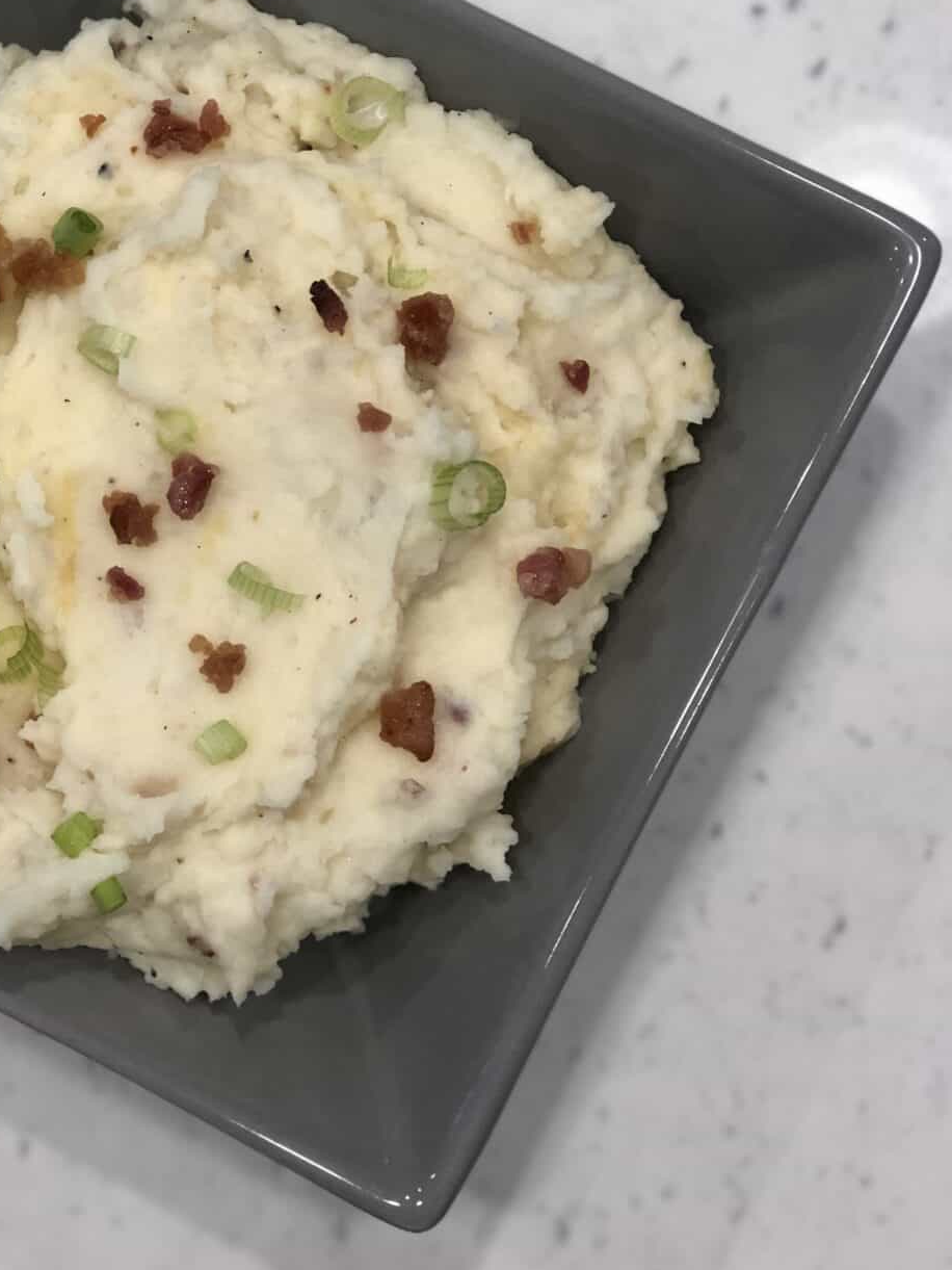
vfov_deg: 27.7
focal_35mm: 70
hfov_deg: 21.0
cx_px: 389
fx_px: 2566
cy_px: 547
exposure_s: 1/30
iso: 64
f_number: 2.8
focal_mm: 6.6
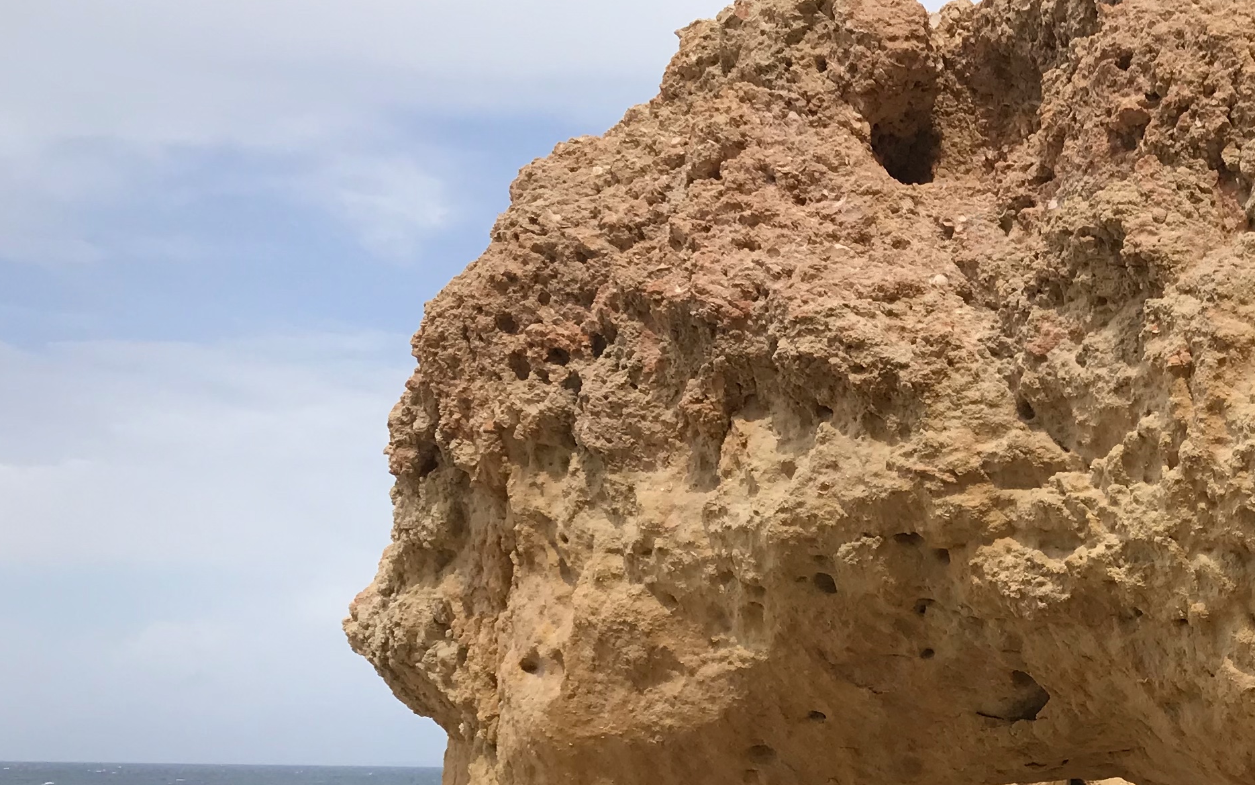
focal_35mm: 64
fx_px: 2189
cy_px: 774
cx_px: 1254
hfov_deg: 29.8
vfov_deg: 19.7
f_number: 1.8
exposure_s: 1/2336
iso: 20
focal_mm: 3.99
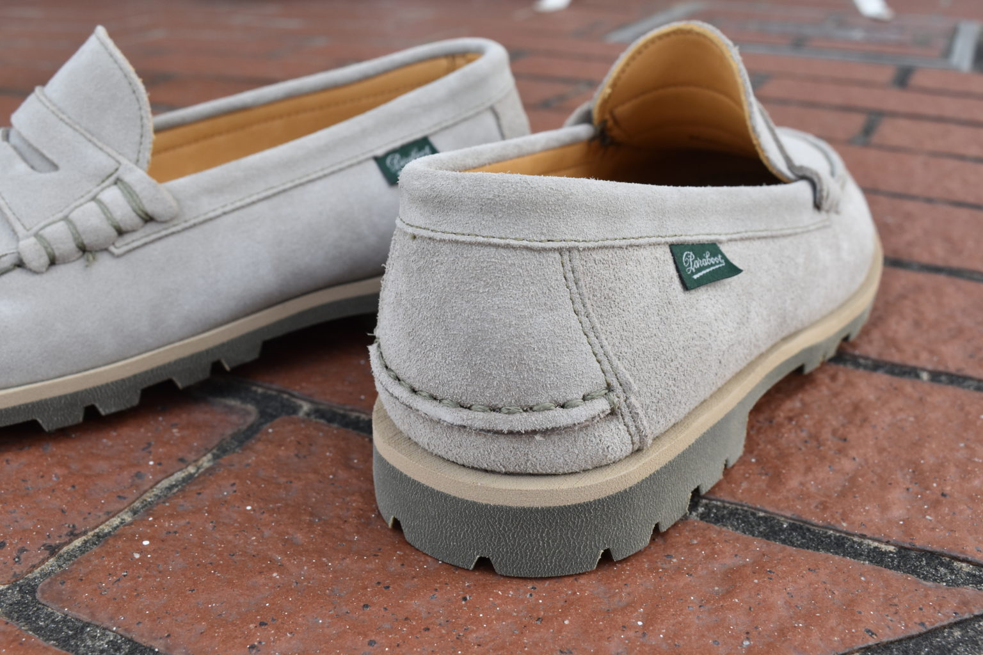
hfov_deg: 51.3
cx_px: 492
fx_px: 1024
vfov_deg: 35.5
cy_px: 328
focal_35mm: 38
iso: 400
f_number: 8
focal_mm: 25
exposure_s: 1/200
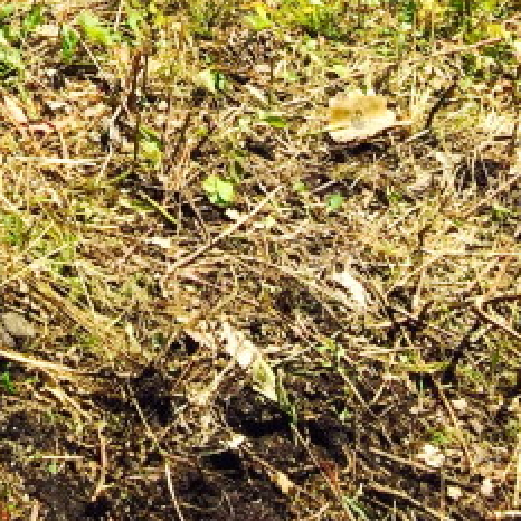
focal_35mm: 120
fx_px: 2043
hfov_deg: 13.4
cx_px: -344
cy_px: -667
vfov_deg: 12.1
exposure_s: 1/1953
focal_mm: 4.15
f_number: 2.2
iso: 32
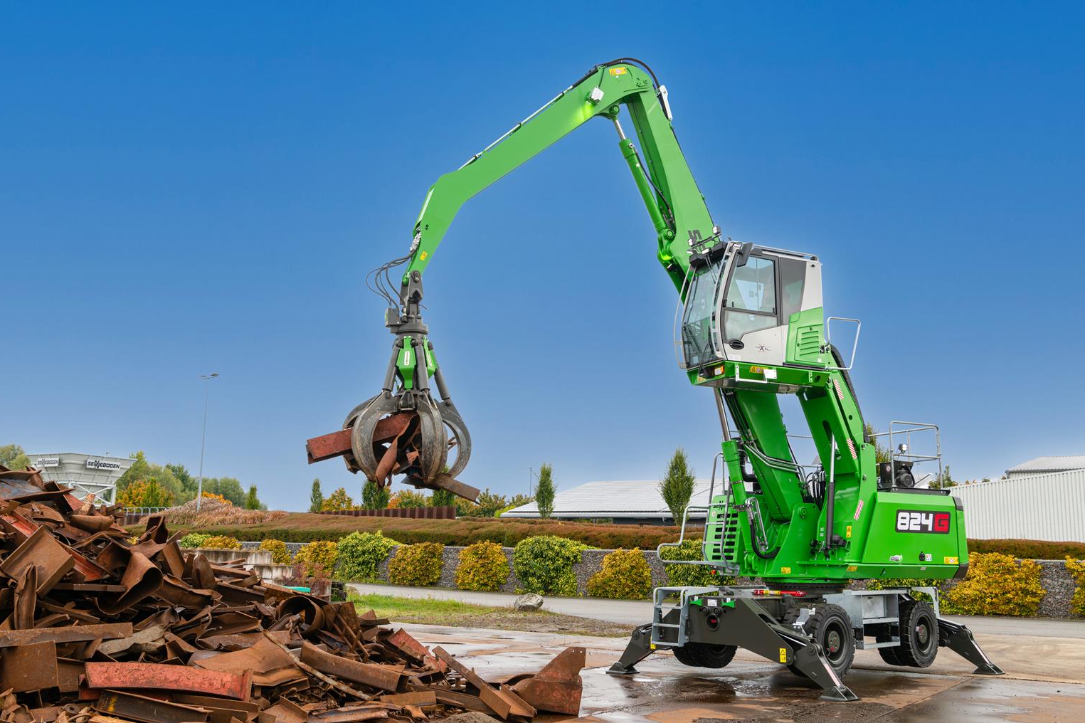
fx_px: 1024
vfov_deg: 38.9
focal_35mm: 34
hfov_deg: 55.8
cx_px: 546
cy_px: 374
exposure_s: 1/80
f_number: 10
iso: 125
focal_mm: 32
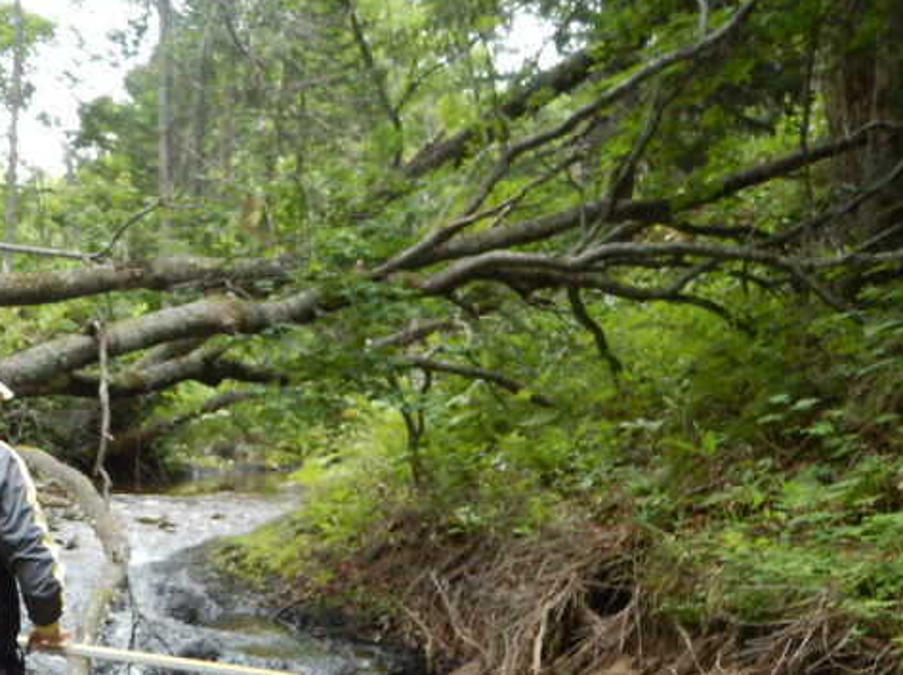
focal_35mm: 52
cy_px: 715
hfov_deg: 35.6
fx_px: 1355
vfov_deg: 26.1
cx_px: 174
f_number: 2.8
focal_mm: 4.3
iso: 125
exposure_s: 1/125
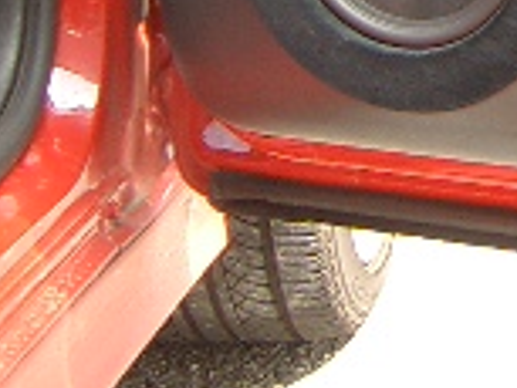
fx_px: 2182
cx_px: 933
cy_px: -388
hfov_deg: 12.4
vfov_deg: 9.5
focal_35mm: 146
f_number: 2.6
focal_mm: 5.8
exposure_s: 1/40
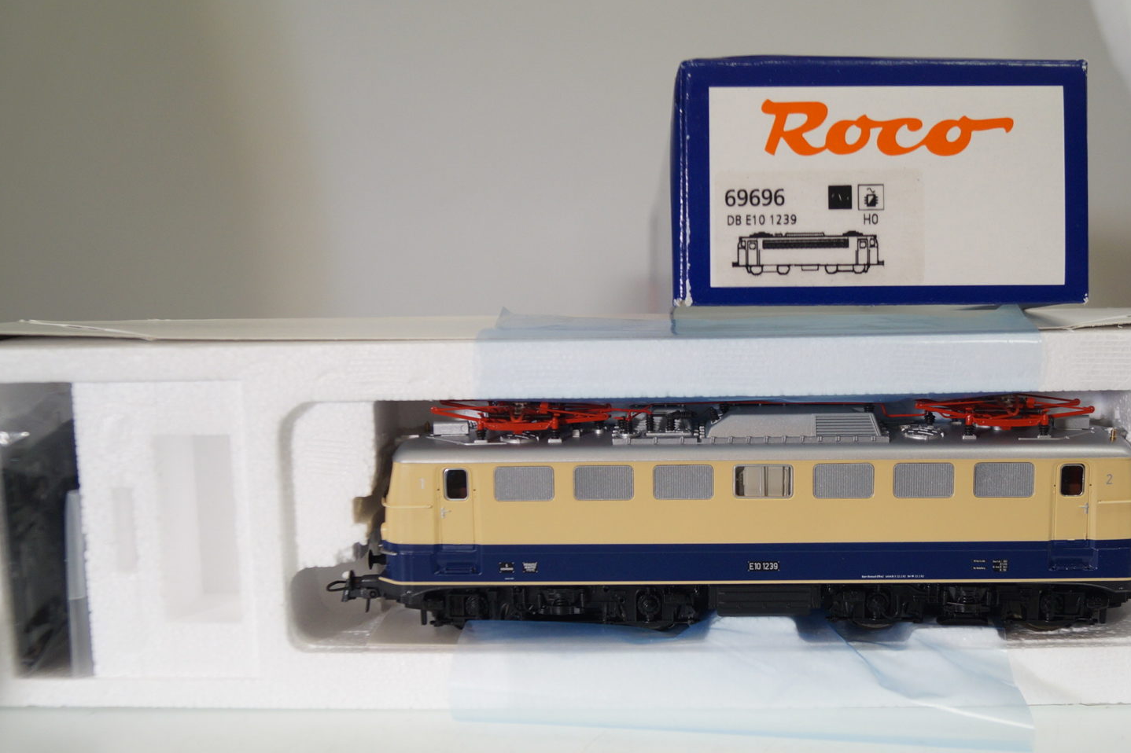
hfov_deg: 41.8
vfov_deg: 28.6
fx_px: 1476
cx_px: 648
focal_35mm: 47
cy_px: 447
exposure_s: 1/160
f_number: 4
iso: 320
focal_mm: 22
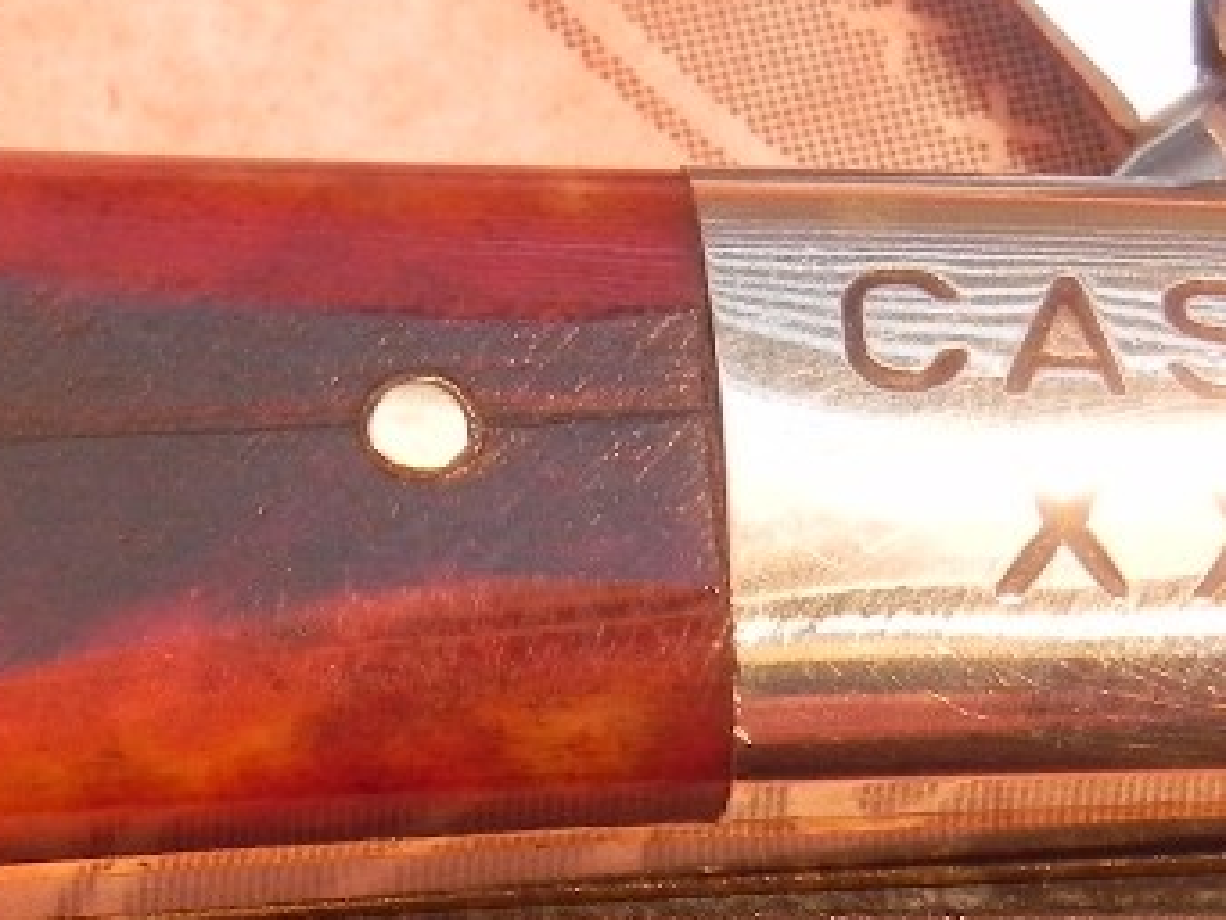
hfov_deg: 6.4
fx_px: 10912
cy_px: 489
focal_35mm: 308
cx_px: -557
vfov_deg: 4.8
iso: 160
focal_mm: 18.8
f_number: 5
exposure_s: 1/180
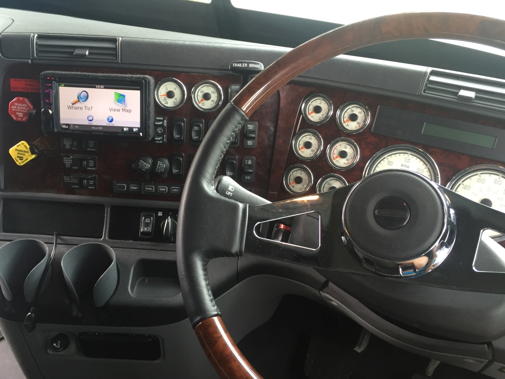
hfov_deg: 56.8
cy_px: 180
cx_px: 234
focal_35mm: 32
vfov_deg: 44.1
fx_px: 467
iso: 80
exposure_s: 1/33
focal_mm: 4.15
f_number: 2.2
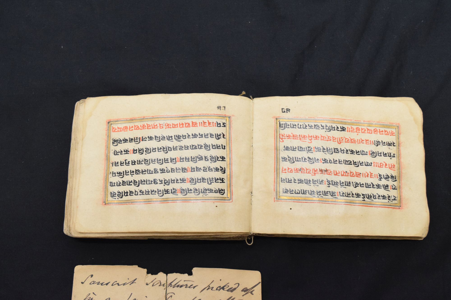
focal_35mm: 42
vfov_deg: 31.9
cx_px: 226
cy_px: 150
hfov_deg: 46.4
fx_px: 526
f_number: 6.3
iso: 3200
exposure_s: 1/125
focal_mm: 28
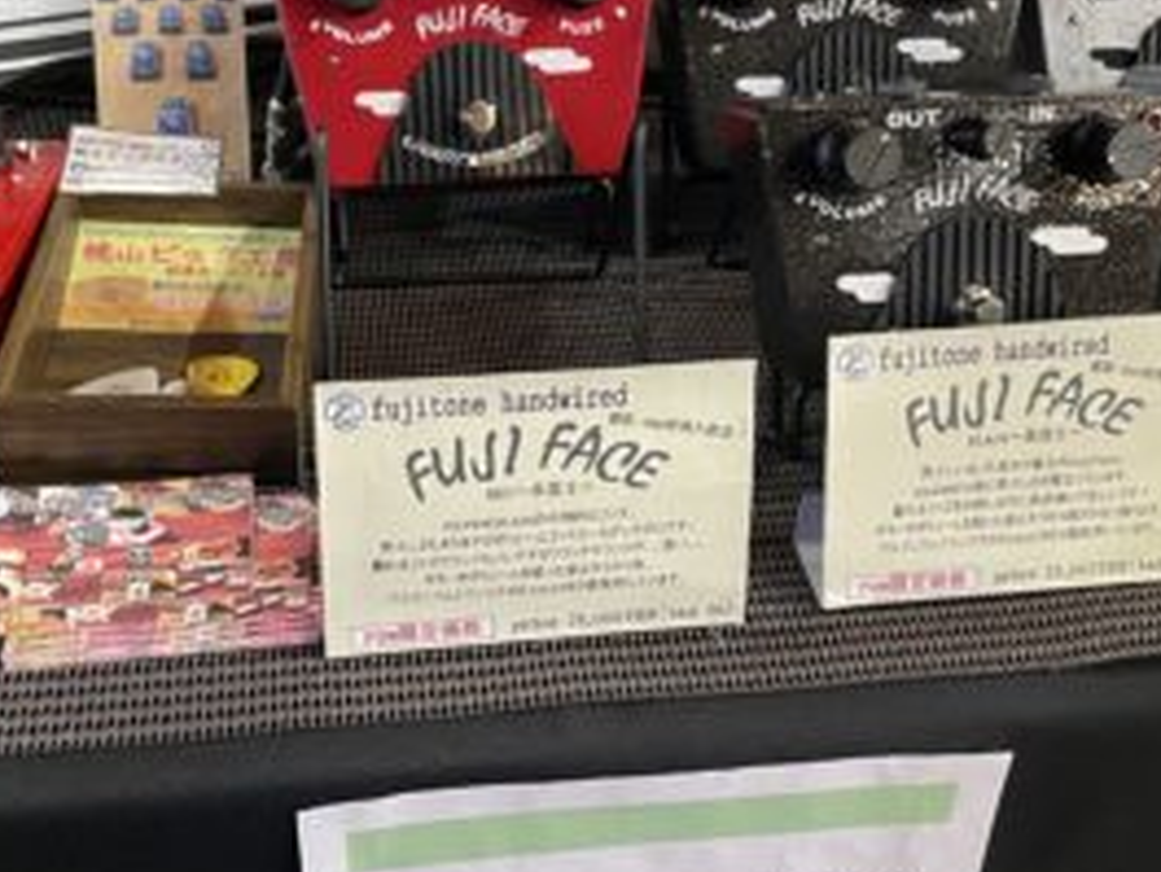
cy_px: 357
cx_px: 548
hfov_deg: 38.9
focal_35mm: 49
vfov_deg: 29.6
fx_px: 1644
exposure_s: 1/60
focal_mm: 4.2
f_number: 1.6
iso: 400
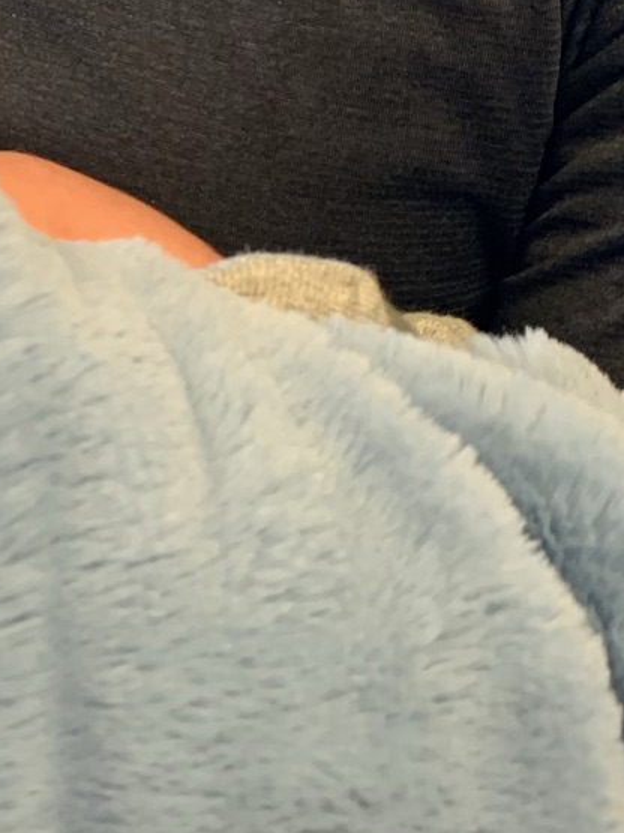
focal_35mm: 96
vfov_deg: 19.4
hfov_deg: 14.4
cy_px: -138
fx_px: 2308
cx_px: -312
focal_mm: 4.25
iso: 200
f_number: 1.8
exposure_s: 1/60
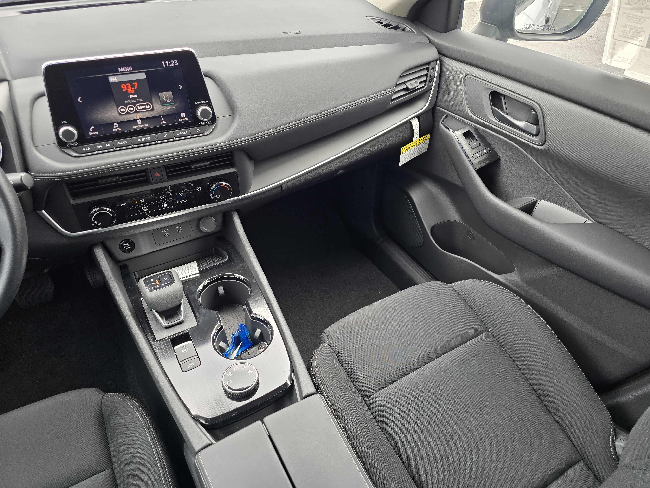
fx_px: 432
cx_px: 325
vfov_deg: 58.9
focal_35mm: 23
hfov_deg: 73.9
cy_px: 244
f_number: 1.7
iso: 80
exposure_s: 1/180
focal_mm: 6.3
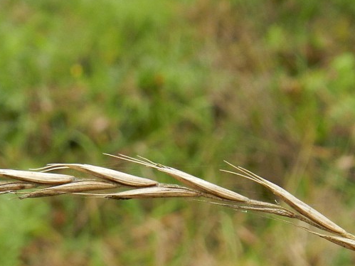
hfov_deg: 25.3
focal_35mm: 77
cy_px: 255
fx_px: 789
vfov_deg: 18.7
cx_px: 223
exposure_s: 1/100
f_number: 3.7
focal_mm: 5.6
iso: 160
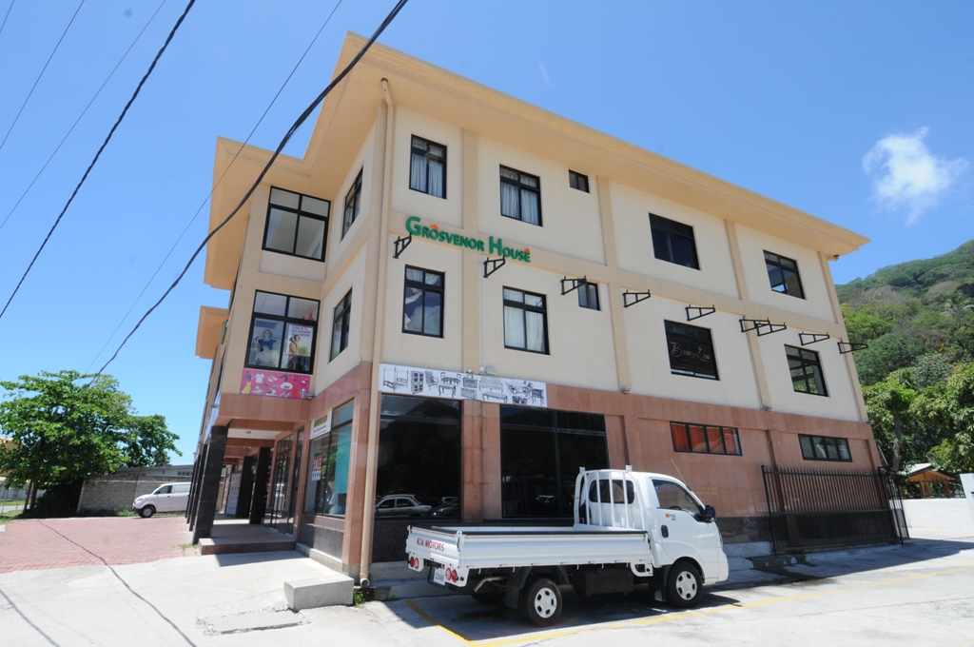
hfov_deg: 90.1
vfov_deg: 67.2
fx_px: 486
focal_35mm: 18
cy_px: 324
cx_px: 487
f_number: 13
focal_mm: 12
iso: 200
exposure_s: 1/125
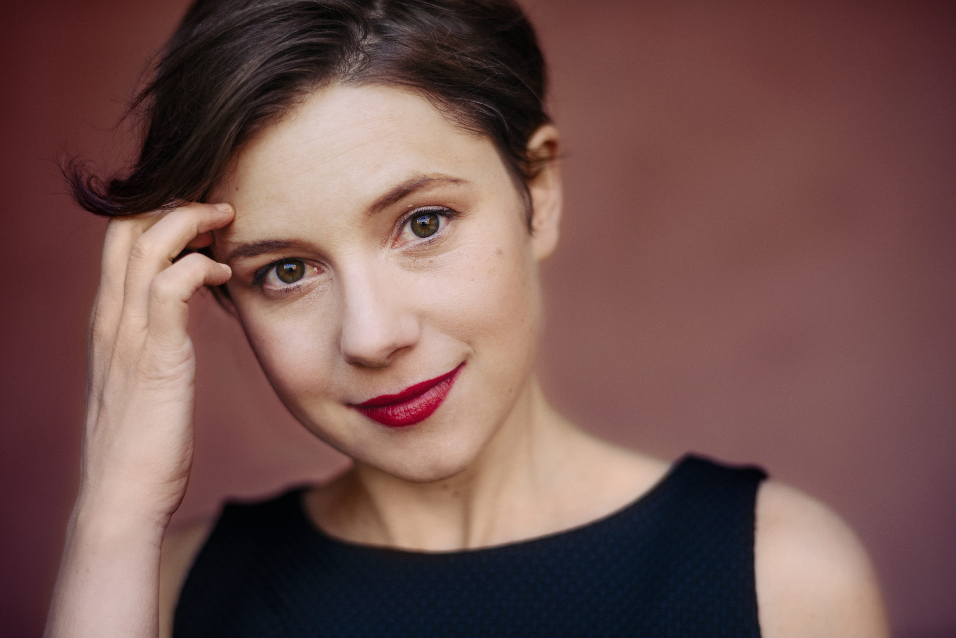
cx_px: 478
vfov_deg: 23.4
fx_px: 1540
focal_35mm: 58
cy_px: 319
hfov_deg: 34.5
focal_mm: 58
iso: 250
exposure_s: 1/800
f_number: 2
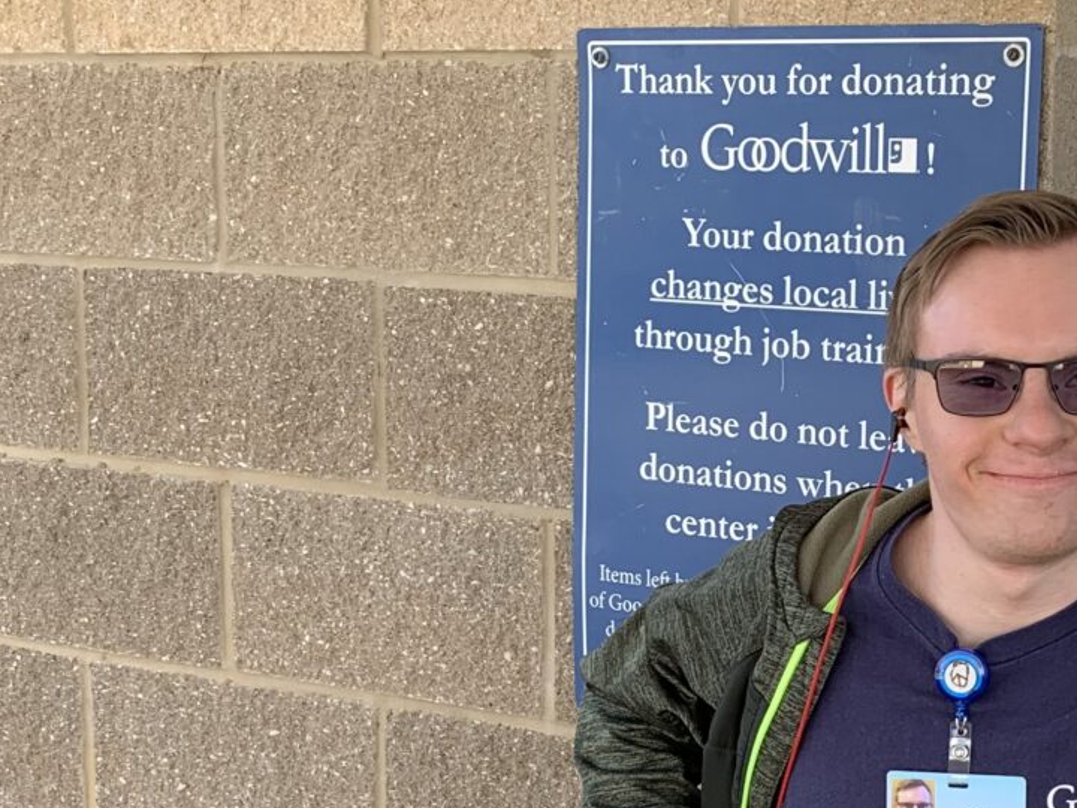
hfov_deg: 25.8
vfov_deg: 19.8
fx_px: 2302
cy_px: 588
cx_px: 898
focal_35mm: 74
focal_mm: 4.25
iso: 25
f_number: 1.8
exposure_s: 1/161
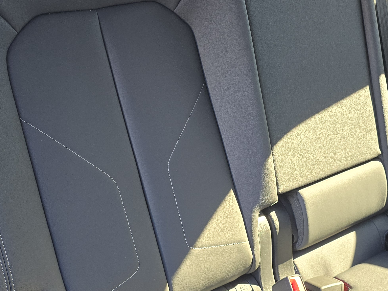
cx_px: 206
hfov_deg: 40.4
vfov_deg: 30.8
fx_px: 527
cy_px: 176
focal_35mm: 47
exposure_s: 1/180
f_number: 1.7
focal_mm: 6.3
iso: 160
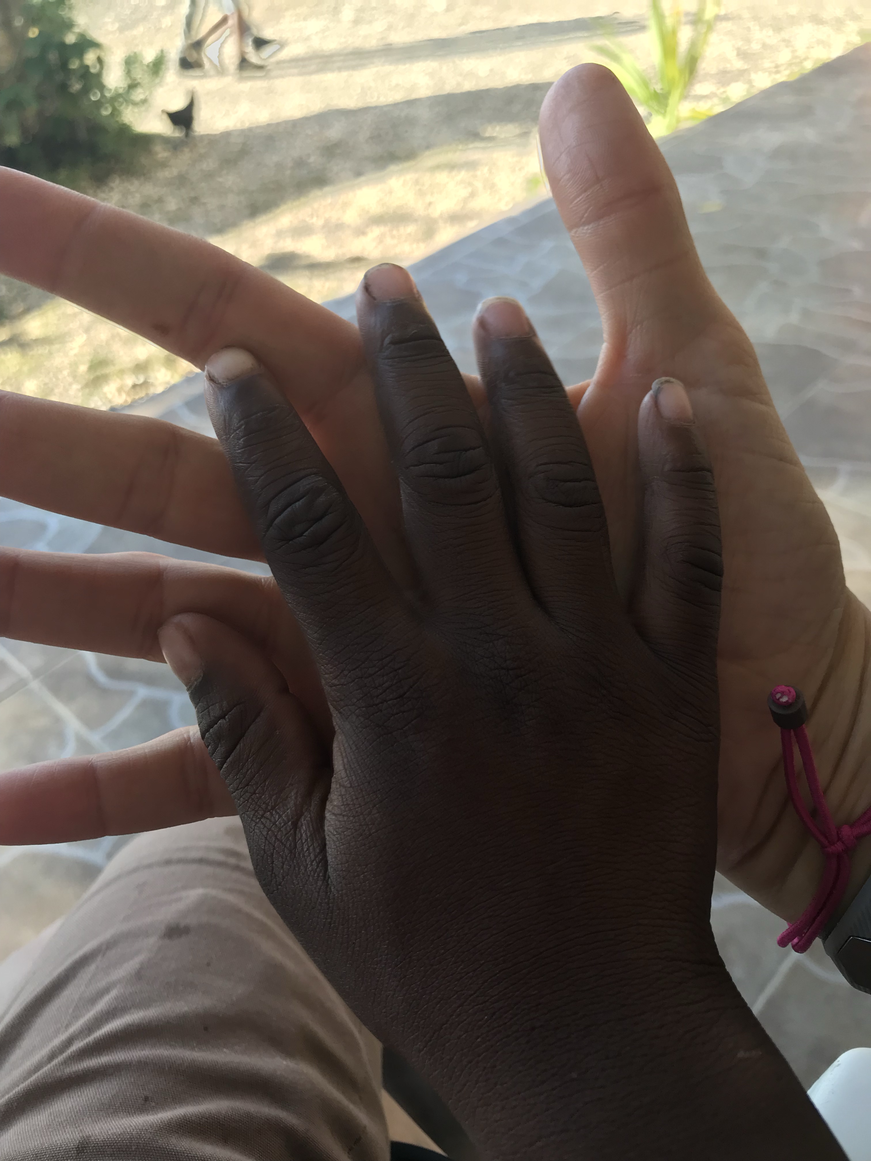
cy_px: 580
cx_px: 436
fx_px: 939
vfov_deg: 63.4
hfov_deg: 49.7
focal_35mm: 28
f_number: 1.8
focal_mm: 3.99
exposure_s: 1/245
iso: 20
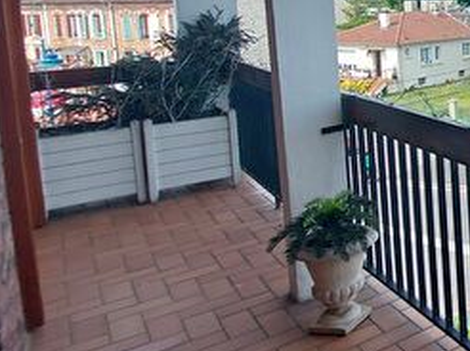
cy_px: 37
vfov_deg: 36.3
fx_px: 502
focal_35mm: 37
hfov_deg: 31.7
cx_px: 665
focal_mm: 1.74
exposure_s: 1/417
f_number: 2.2
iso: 50
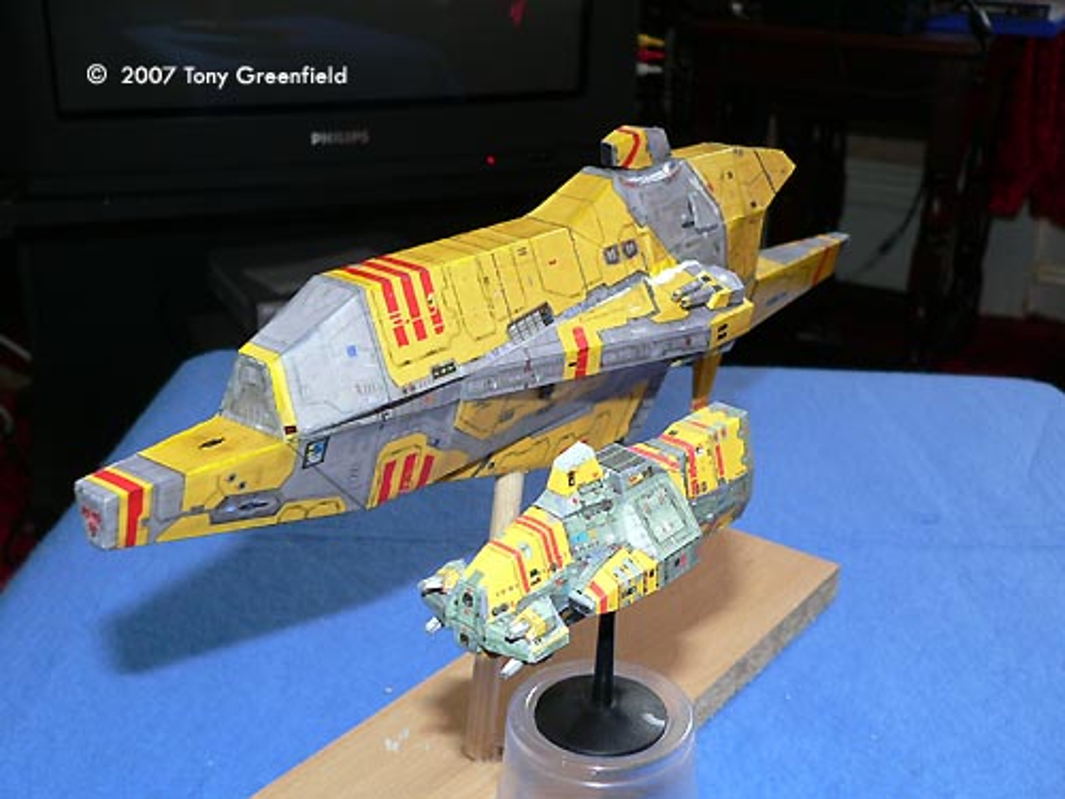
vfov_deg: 34.3
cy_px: 400
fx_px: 1292
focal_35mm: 42
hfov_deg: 44.8
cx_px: 532
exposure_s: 1/60
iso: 80
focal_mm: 7
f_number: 2.8
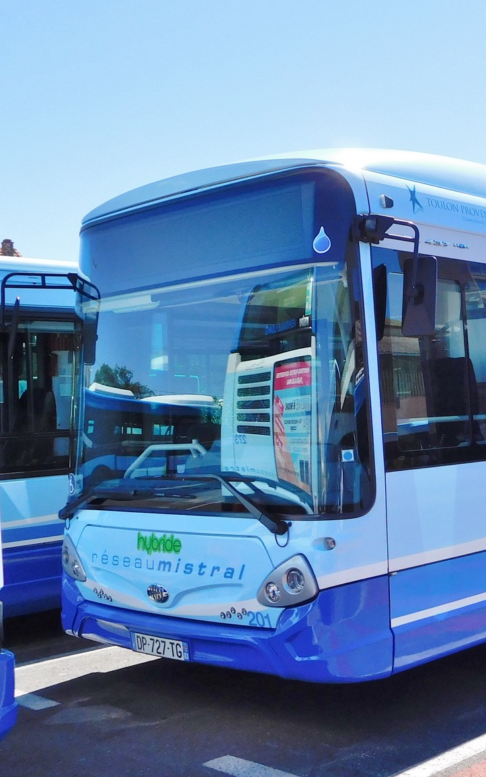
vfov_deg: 45.3
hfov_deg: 26.1
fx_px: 932
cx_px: 583
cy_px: 388
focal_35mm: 44
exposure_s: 1/800
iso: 125
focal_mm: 4.5
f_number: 3.4
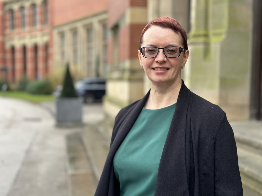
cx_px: 129
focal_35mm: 49
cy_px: 99
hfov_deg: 38.9
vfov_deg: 29.7
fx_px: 371
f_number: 1.78
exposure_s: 1/227
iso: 80
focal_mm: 6.86
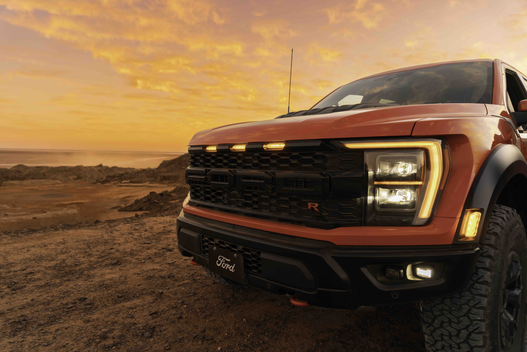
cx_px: 264
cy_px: 176
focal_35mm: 24
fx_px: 351
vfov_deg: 53.1
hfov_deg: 73.7
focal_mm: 24
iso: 400
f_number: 4
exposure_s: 1/160
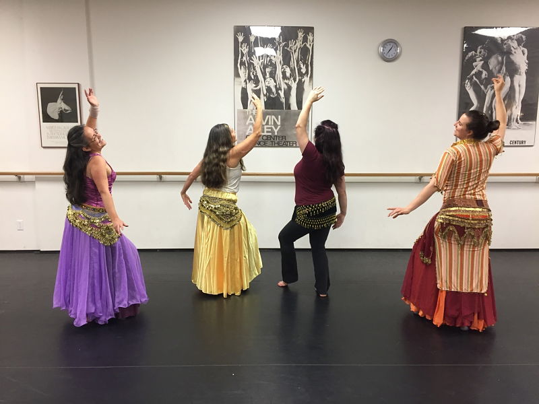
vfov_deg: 48.2
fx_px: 452
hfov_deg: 61.7
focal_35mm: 29
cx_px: 270
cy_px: 202
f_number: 2.2
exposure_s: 1/30
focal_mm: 4.15
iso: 100
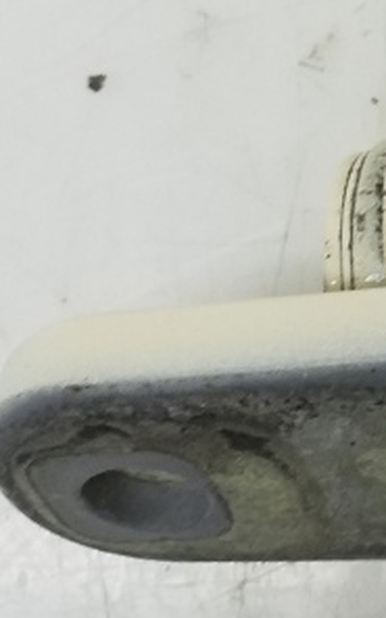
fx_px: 1666
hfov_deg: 11.9
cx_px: 751
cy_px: -138
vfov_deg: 19.7
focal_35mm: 99
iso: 125
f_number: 1.9
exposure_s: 1/50
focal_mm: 3.6
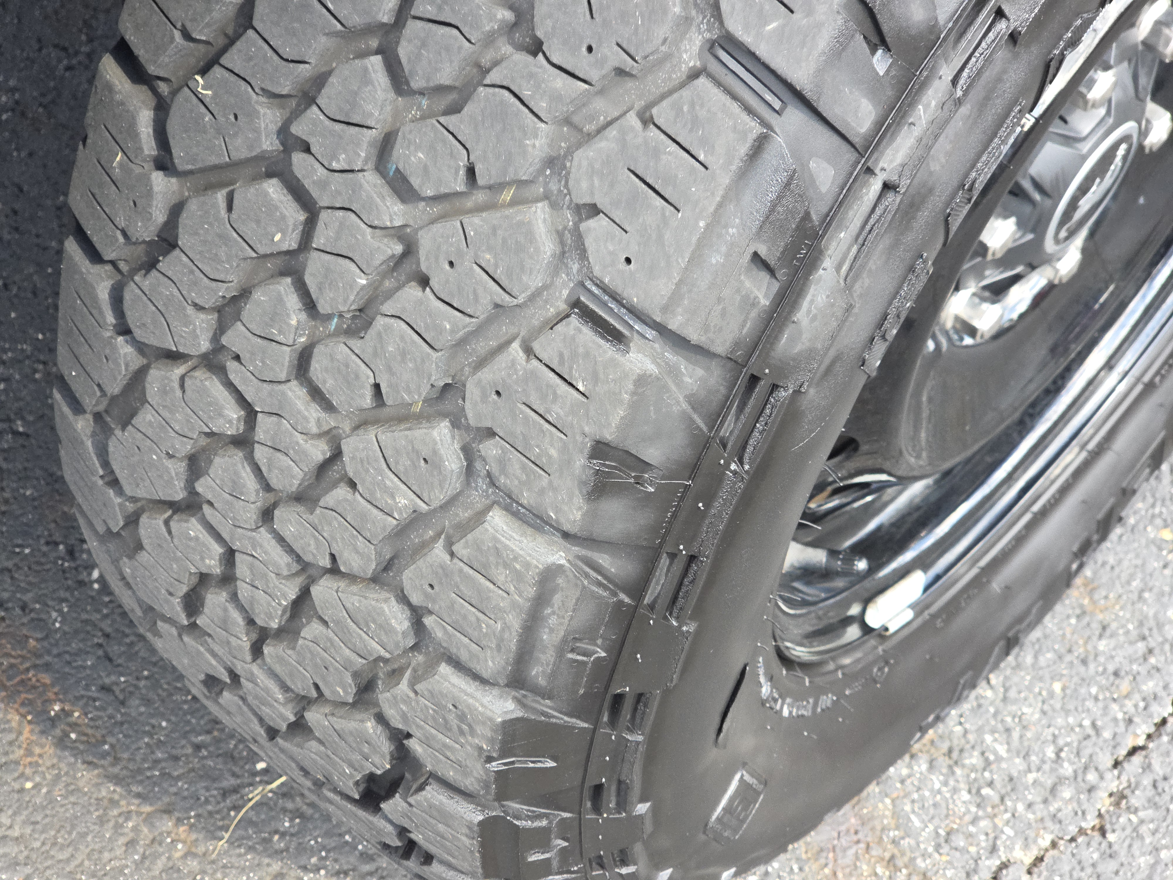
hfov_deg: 28.2
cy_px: 440
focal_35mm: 69
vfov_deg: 21.3
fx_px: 2338
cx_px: 586
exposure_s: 1/120
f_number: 2.4
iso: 64
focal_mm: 7
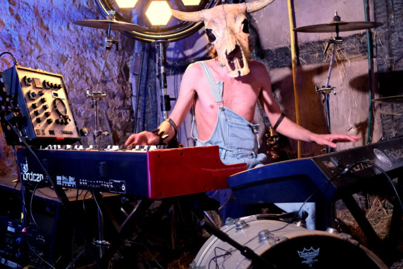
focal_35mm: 54
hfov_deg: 36.3
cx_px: 121
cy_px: 78
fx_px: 605
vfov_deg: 24.9
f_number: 2.5
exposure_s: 1/180
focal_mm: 23
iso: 4000
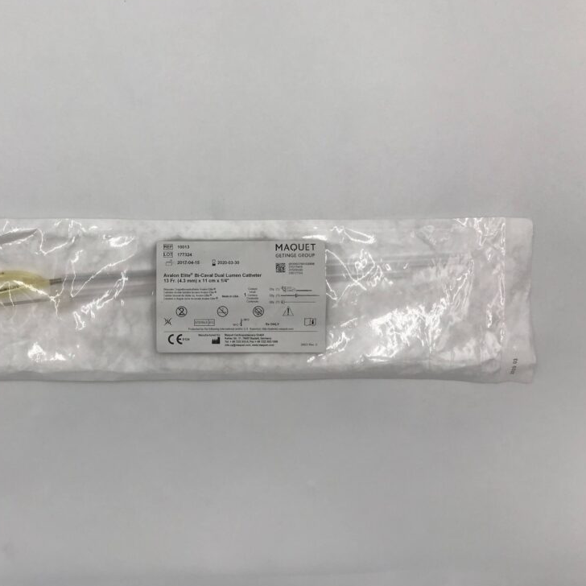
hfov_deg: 47.7
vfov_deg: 48.5
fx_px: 651
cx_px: 200
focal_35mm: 34
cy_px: 295
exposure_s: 1/400
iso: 20
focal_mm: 3.99
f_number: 1.8
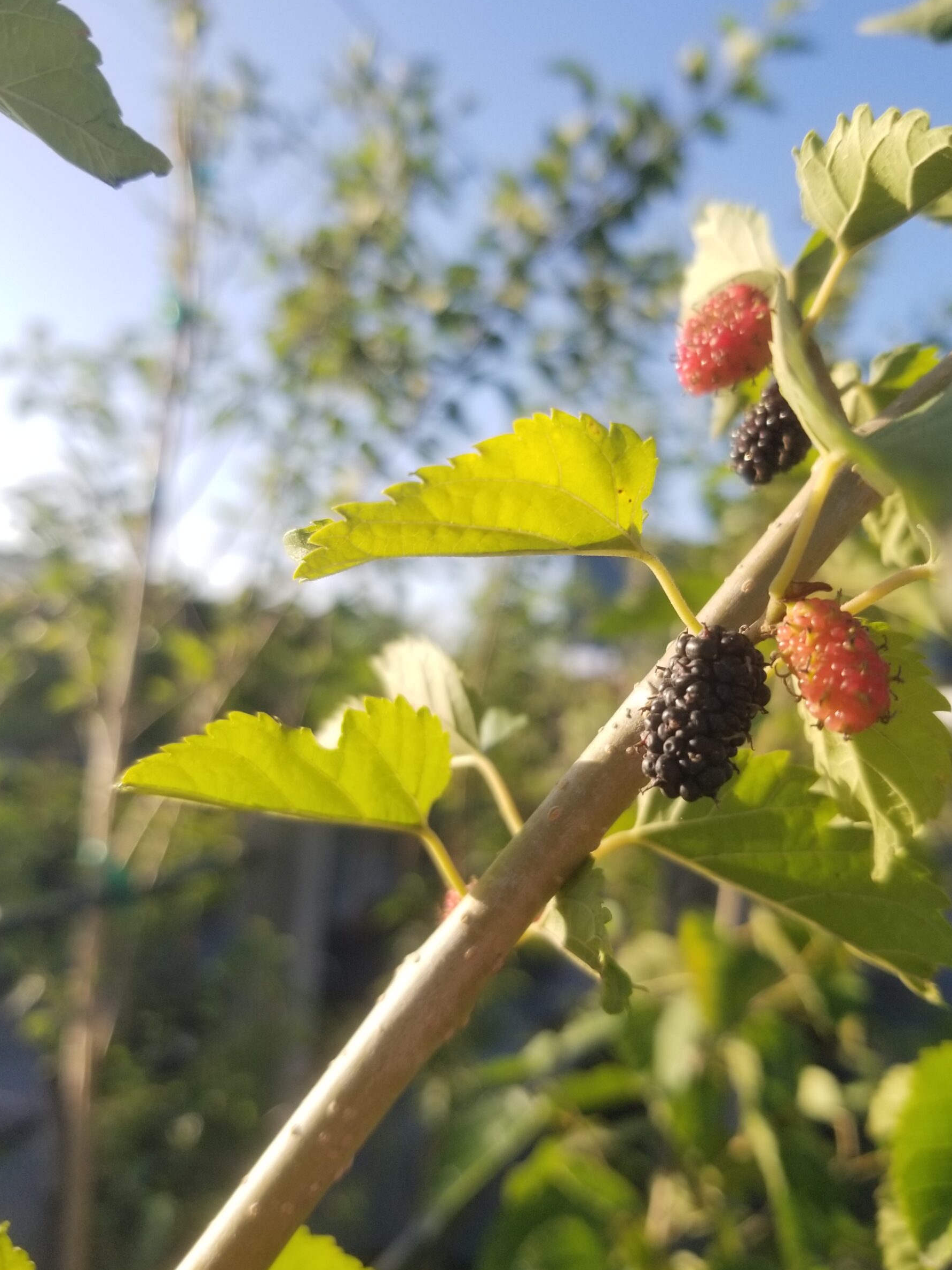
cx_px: 509
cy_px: 619
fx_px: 1027
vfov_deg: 63.4
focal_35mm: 28
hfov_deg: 49.7
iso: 50
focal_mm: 4.25
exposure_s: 1/786
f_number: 1.7
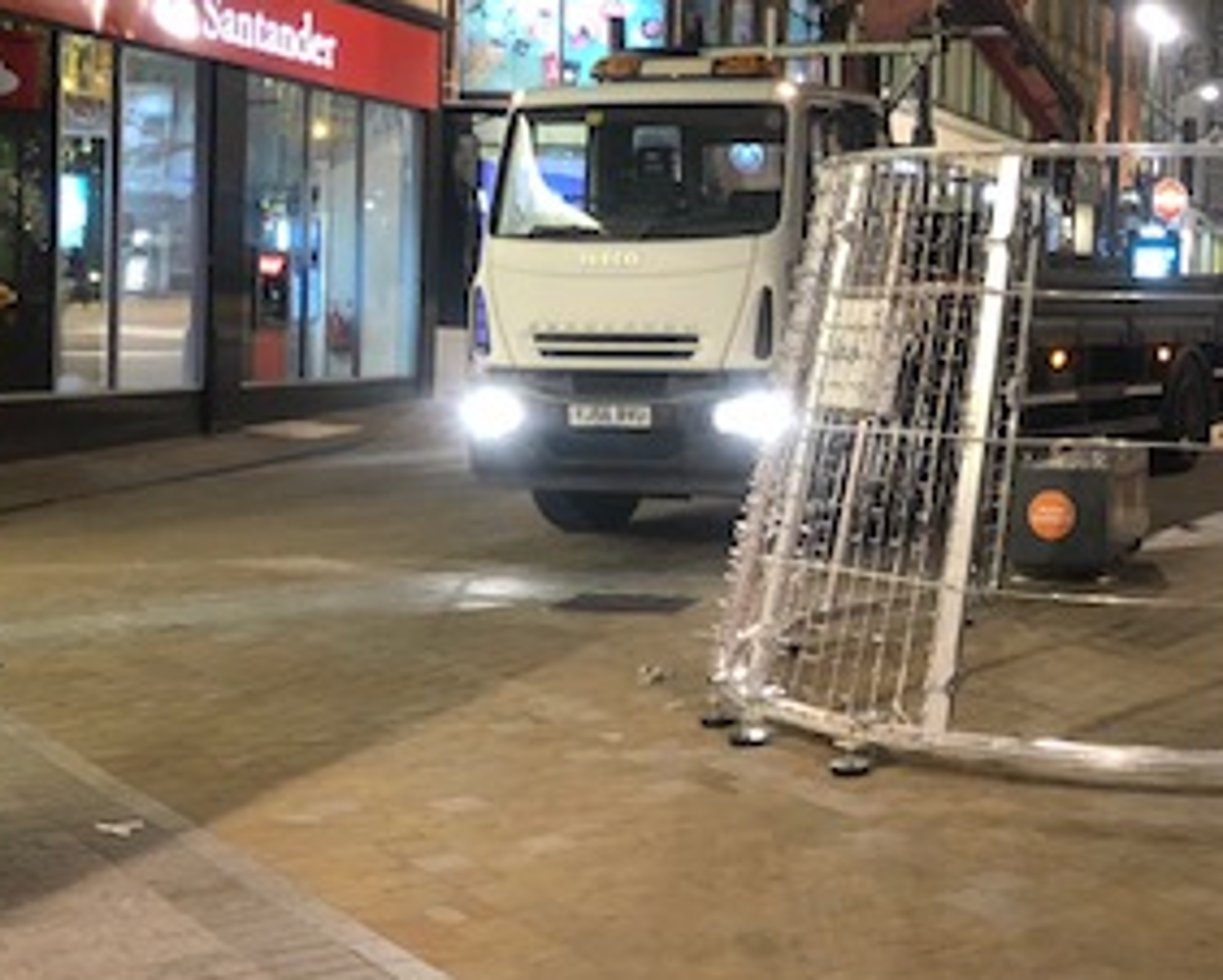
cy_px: 412
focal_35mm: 62
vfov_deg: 24.6
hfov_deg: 28.8
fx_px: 2246
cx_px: 1188
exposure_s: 1/10
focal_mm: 3.99
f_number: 1.8
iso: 100
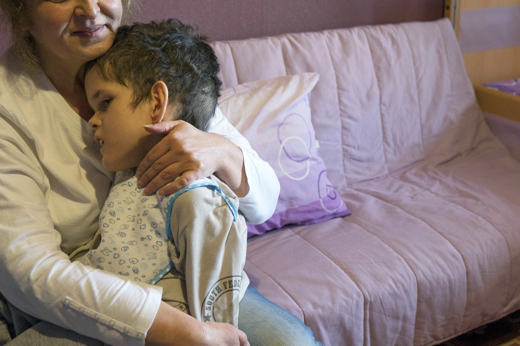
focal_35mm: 52
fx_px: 751
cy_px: 158
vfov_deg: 26.0
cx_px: 333
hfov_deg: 37.9
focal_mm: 35
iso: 1600
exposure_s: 1/160
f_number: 3.2
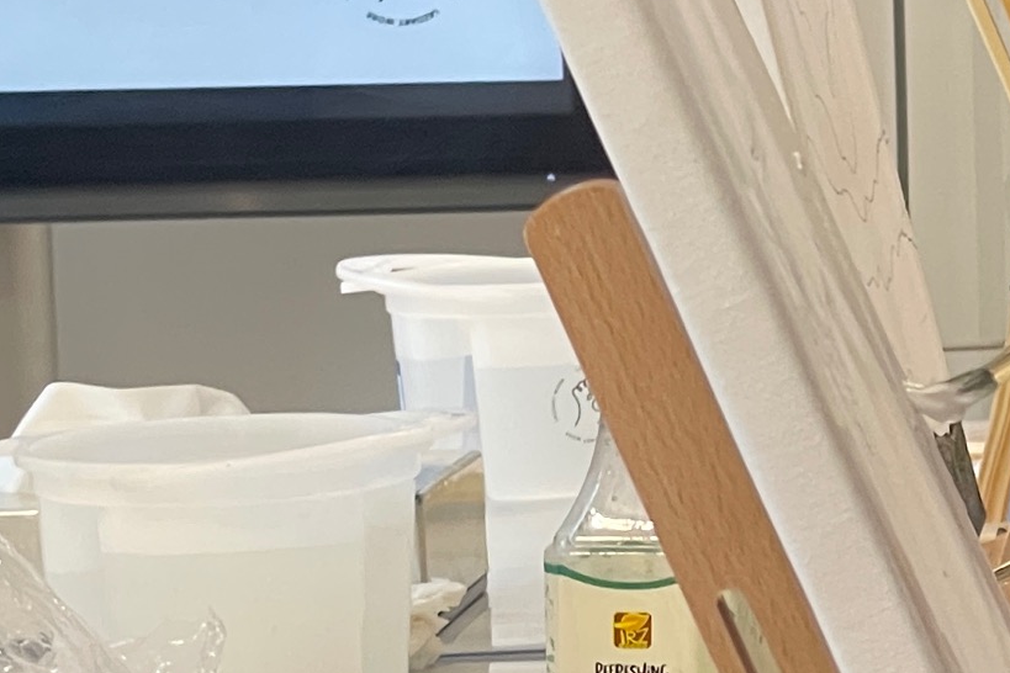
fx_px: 5555
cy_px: 219
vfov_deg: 6.9
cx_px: 1770
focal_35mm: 198
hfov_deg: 9.9
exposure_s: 1/50
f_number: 2
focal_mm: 6
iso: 100
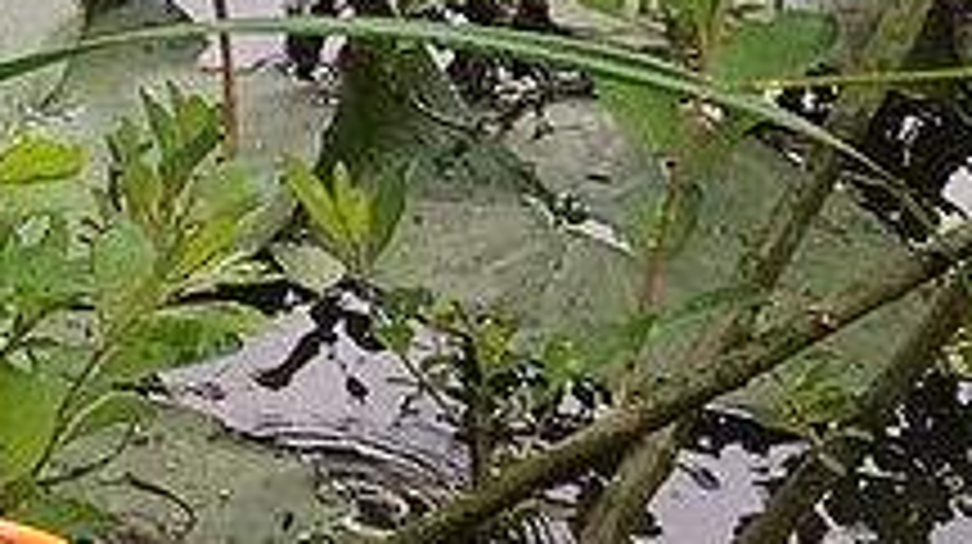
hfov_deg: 11.8
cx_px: -1152
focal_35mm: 158
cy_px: -117
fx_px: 4068
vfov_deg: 7.6
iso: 25
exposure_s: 1/222
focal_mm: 4.15
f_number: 2.2
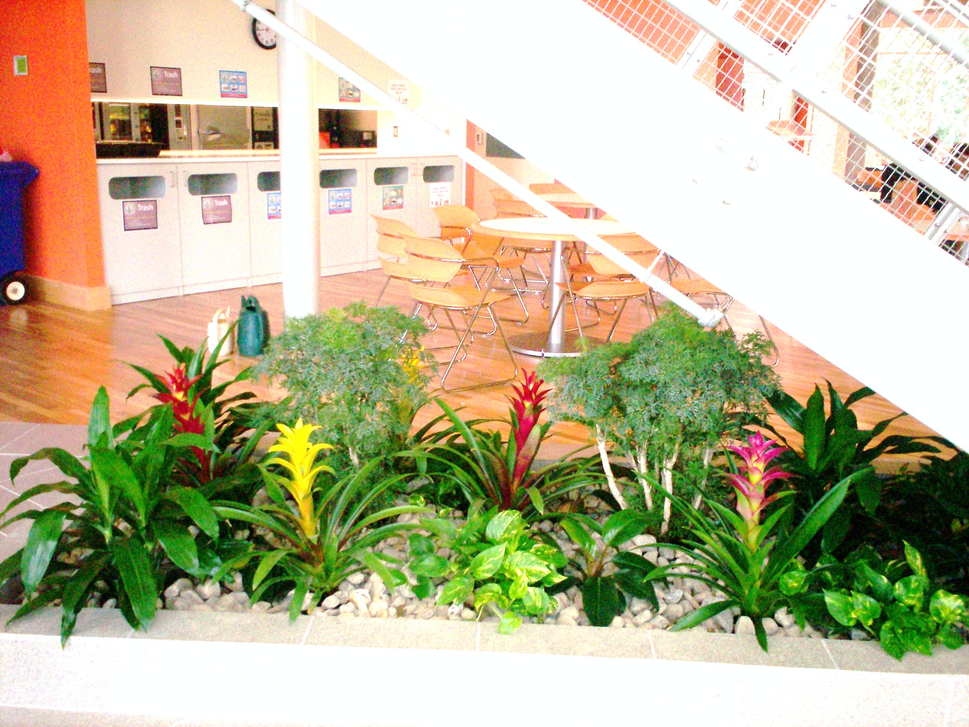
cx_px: 484
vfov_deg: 39.7
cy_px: 364
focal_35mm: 36
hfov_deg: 51.4
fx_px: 1008
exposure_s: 1/60
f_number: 4.5
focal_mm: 6
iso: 140
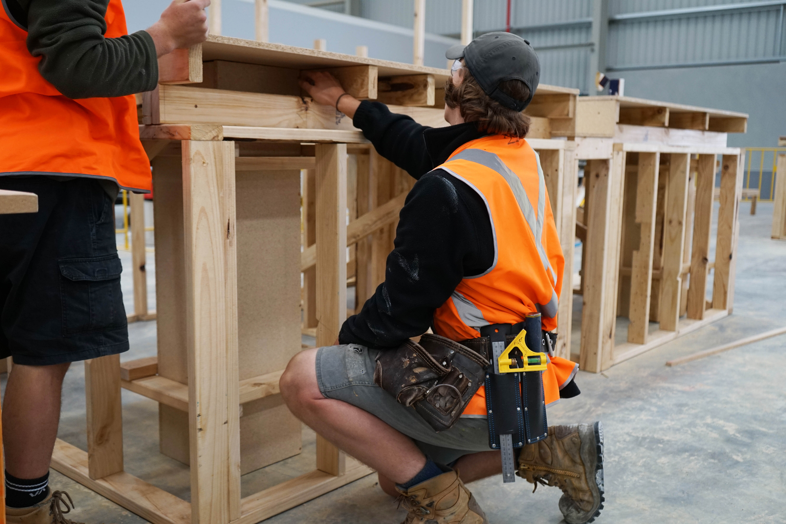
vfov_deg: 37.9
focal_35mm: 35
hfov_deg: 54.4
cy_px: 262
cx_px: 393
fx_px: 764
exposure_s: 1/160
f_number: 4
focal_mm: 35
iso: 640
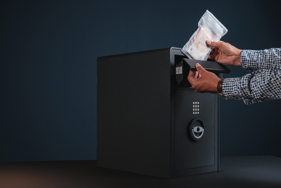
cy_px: 94
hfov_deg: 37.5
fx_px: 414
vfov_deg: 25.5
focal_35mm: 53
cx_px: 140
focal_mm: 35
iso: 1000
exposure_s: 1/250
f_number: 4.5
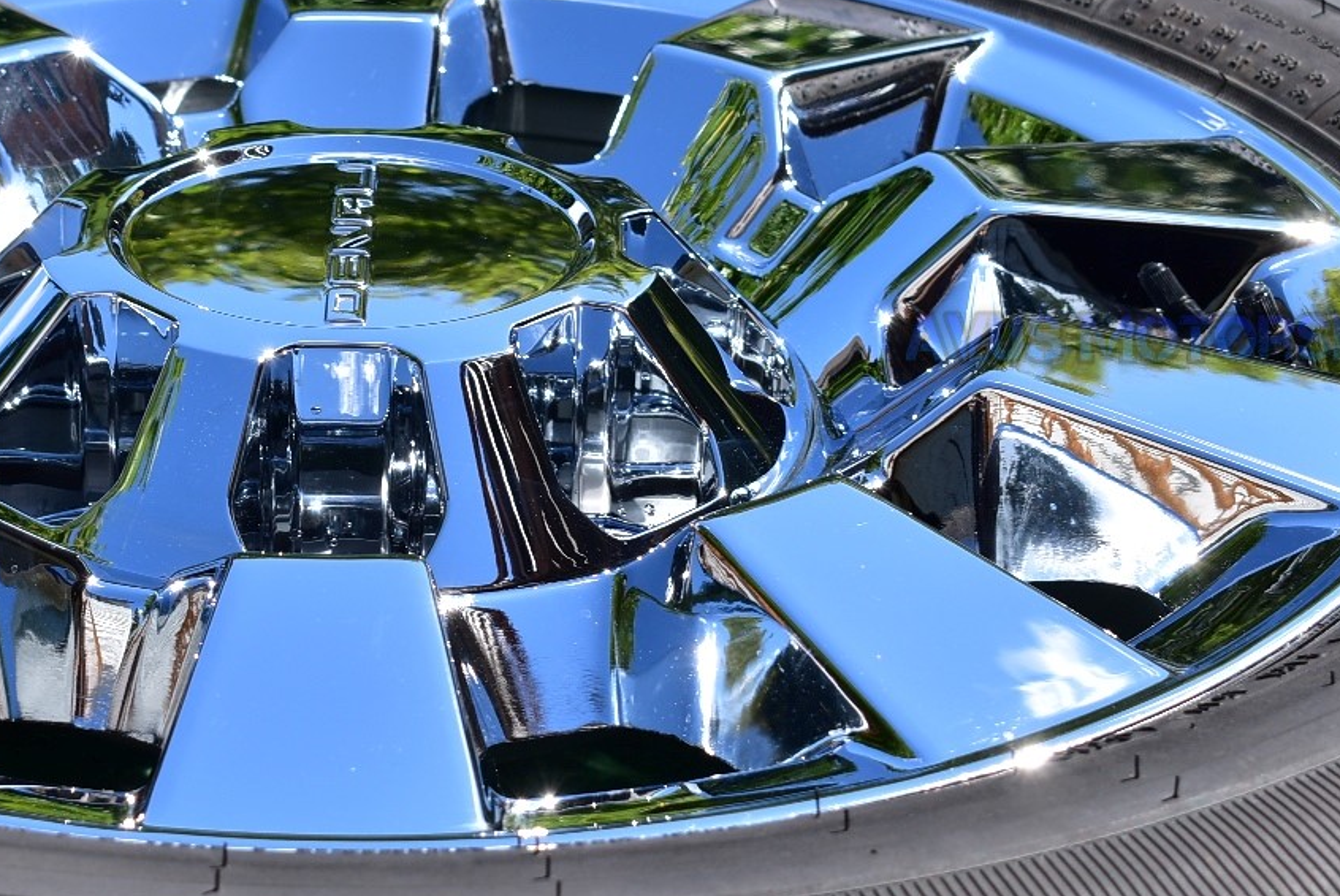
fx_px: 4546
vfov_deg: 11.3
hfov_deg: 16.7
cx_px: 355
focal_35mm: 122
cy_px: 339
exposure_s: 1/160
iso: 100
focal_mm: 46
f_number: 8
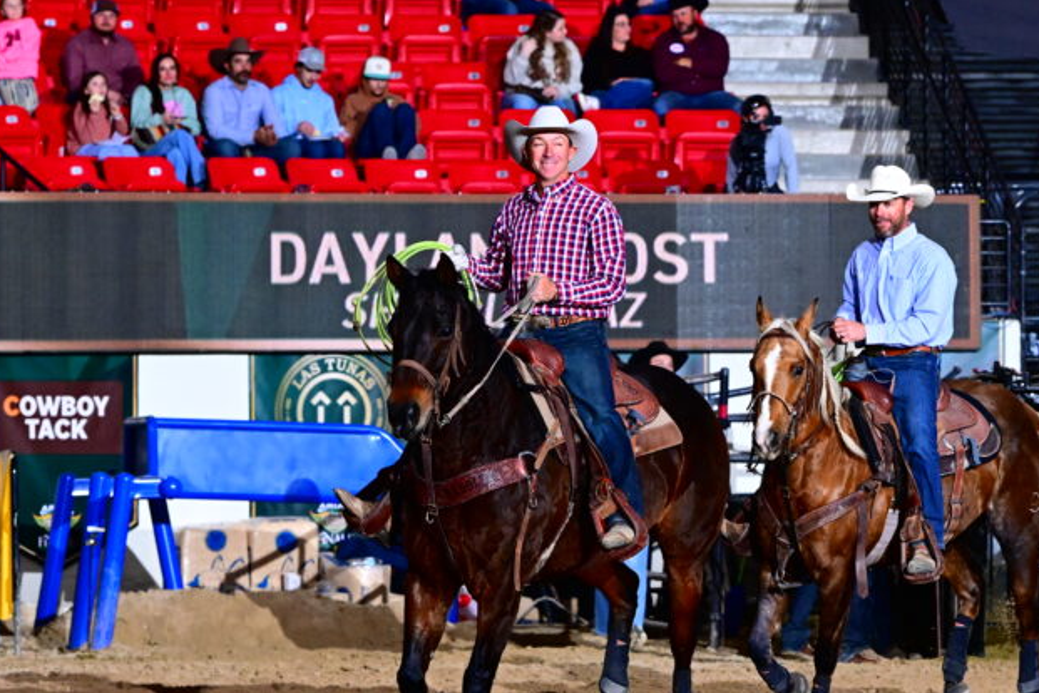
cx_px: 596
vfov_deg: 3.7
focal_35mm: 371
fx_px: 10707
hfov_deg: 5.6
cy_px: 412
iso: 4000
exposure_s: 1/250
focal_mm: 200
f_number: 7.1
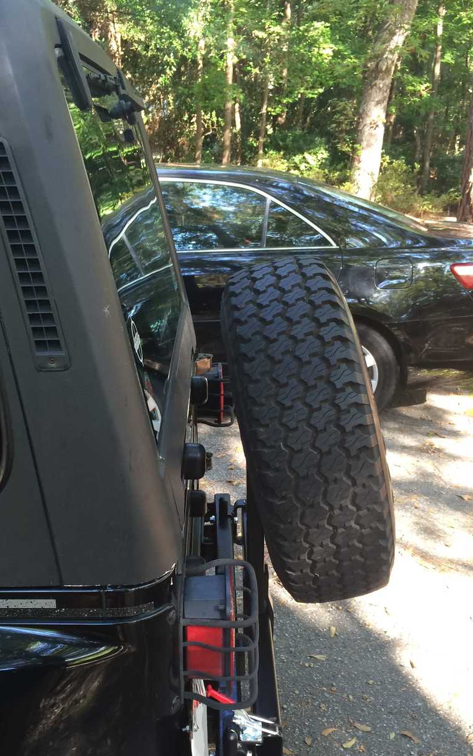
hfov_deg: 33.4
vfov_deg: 51.3
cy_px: 446
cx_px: 180
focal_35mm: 38
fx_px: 784
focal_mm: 4.15
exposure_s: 1/30
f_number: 2.2
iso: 50
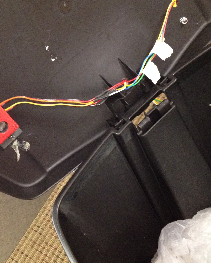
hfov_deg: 28.0
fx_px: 422
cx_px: 85
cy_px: 116
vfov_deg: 34.7
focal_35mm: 54
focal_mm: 4.28
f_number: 2.4
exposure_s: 1/15
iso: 400
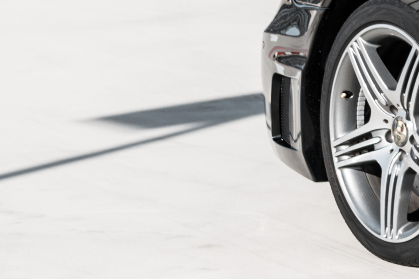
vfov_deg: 4.7
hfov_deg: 6.6
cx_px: 1122
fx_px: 3398
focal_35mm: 292
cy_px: -198
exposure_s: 1/250
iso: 64
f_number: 4.5
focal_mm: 44
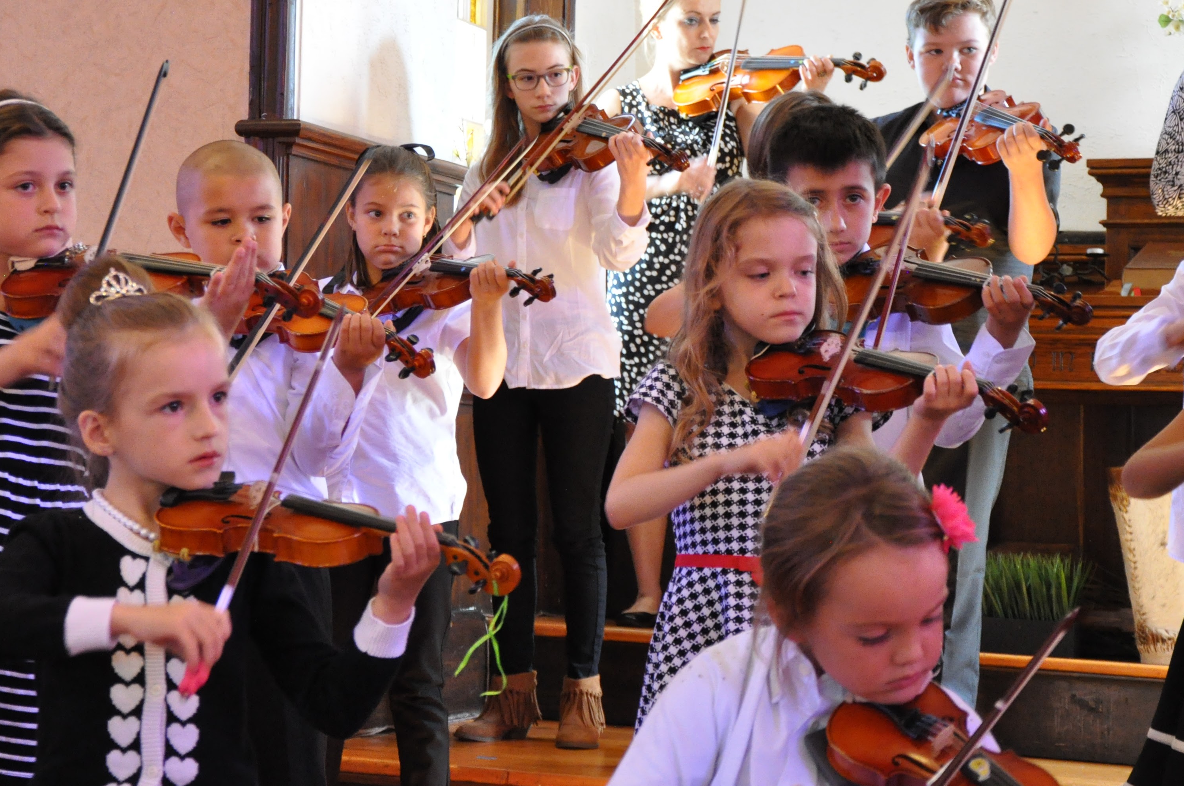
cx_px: 444
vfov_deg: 15.1
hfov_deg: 22.6
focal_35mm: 90
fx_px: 2956
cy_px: 322
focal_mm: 42
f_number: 4.8
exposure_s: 1/25
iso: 2500
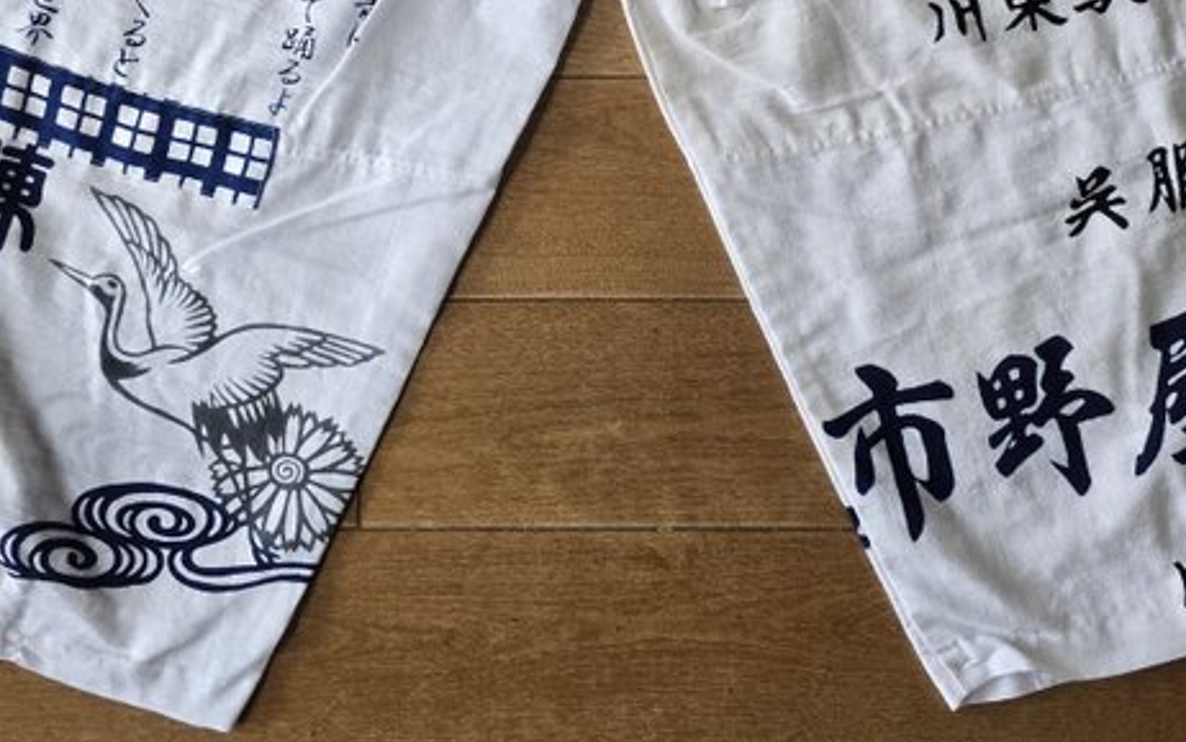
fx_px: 1455
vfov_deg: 26.7
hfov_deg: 44.3
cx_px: 616
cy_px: -35
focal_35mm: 45
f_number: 1.7
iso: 160
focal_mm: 6.3
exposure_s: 1/182
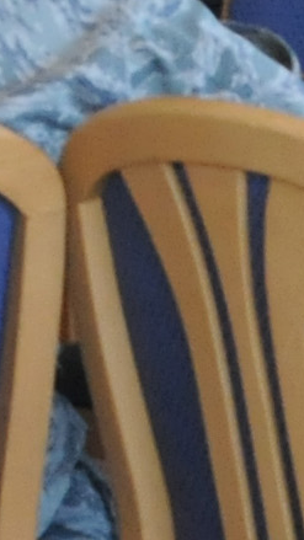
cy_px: -198
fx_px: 3954
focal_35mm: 276
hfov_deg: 4.4
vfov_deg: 7.7
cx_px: -105
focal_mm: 18
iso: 800
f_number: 8
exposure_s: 1/50
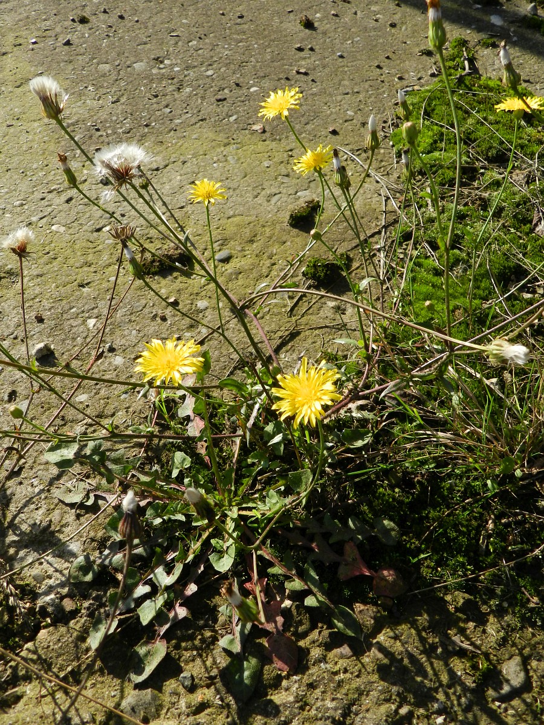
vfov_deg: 56.8
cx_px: 272
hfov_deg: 44.2
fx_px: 671
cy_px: 362
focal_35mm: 32
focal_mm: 5.6
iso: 160
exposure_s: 1/800
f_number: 3.7
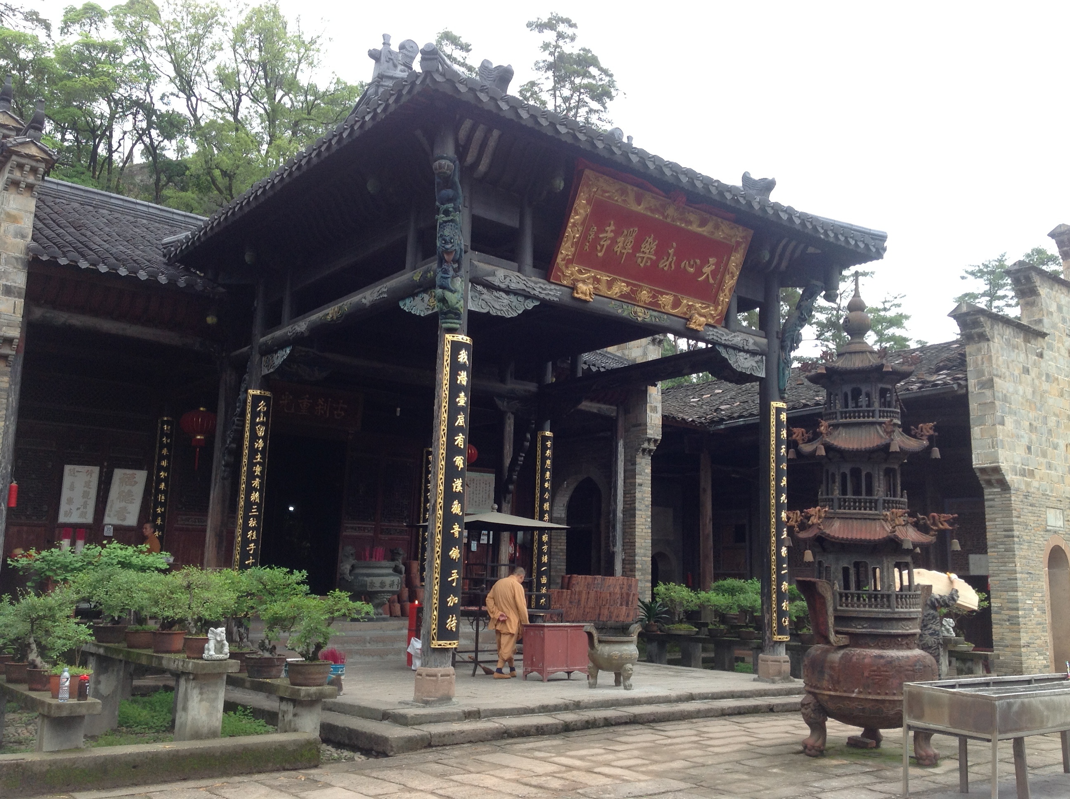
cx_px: 535
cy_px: 400
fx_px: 1080
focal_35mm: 35
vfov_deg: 40.6
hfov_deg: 52.7
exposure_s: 1/154
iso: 50
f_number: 2.4
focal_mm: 4.28
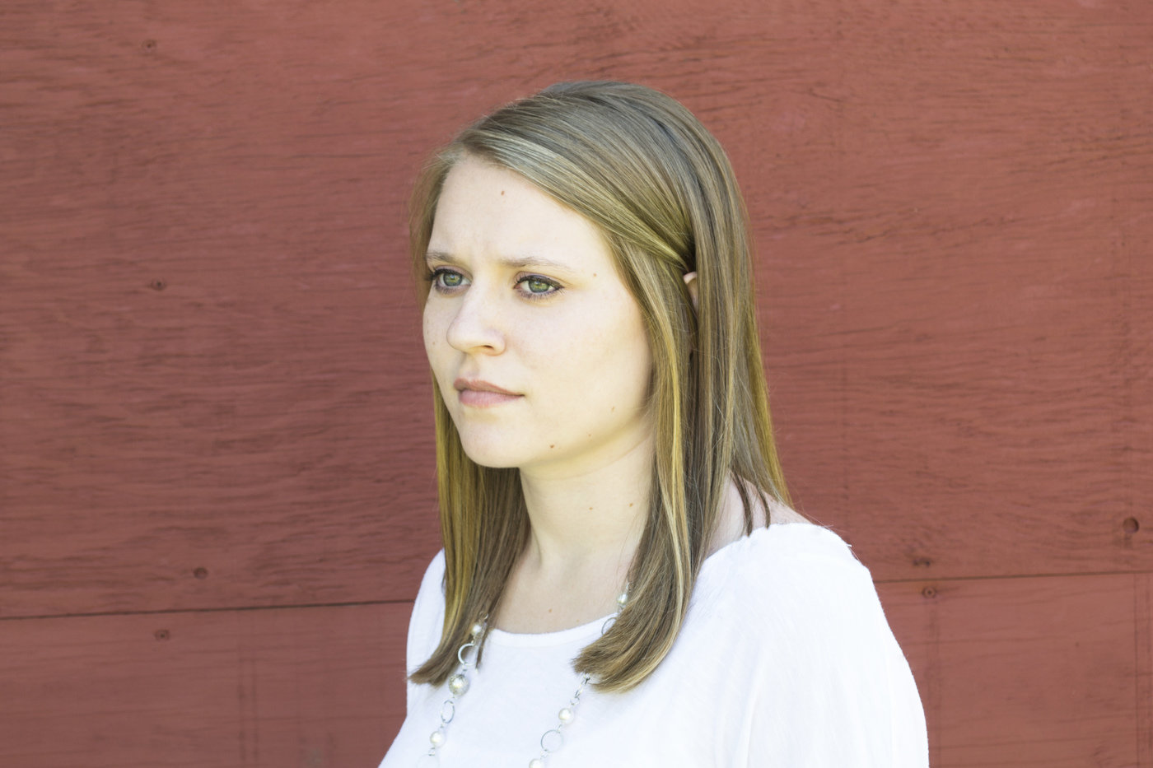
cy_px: 384
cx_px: 576
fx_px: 2642
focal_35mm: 82
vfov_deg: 16.5
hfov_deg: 24.6
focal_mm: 55
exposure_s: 1/30
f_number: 8
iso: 100
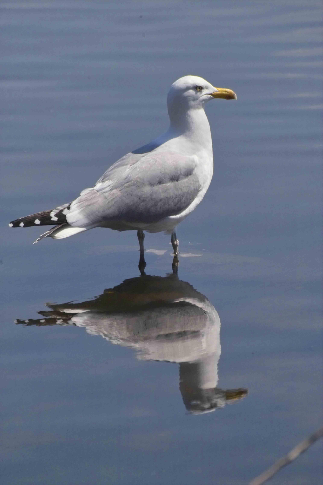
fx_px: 4898
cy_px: 242
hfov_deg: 3.8
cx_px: 162
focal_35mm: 364
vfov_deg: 5.7
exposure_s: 1/1500
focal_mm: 214
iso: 400
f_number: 6.7
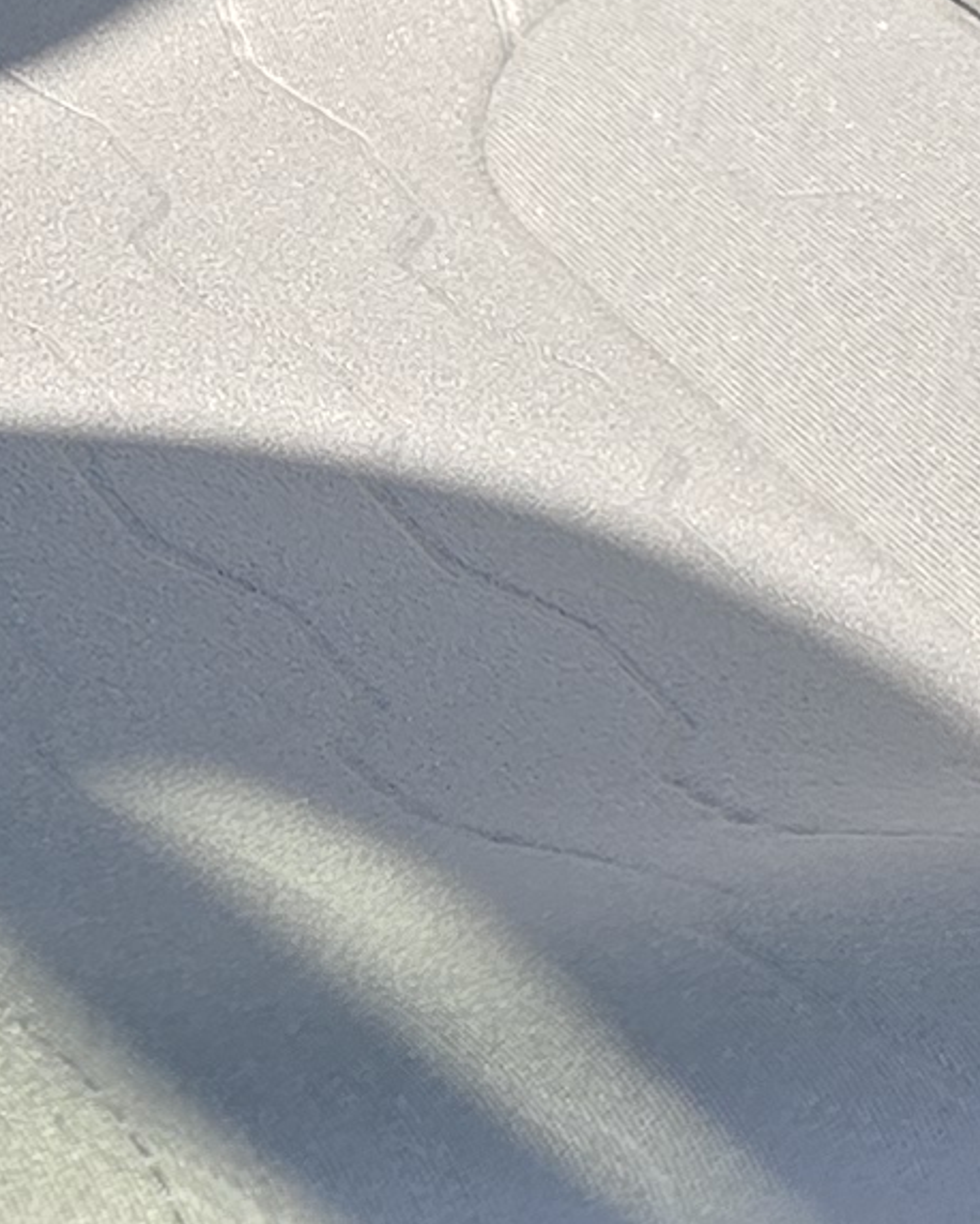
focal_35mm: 157
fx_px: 5689
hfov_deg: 9.0
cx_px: -1222
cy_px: 231
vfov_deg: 12.2
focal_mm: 6.3
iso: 16
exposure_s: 1/180
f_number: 1.7
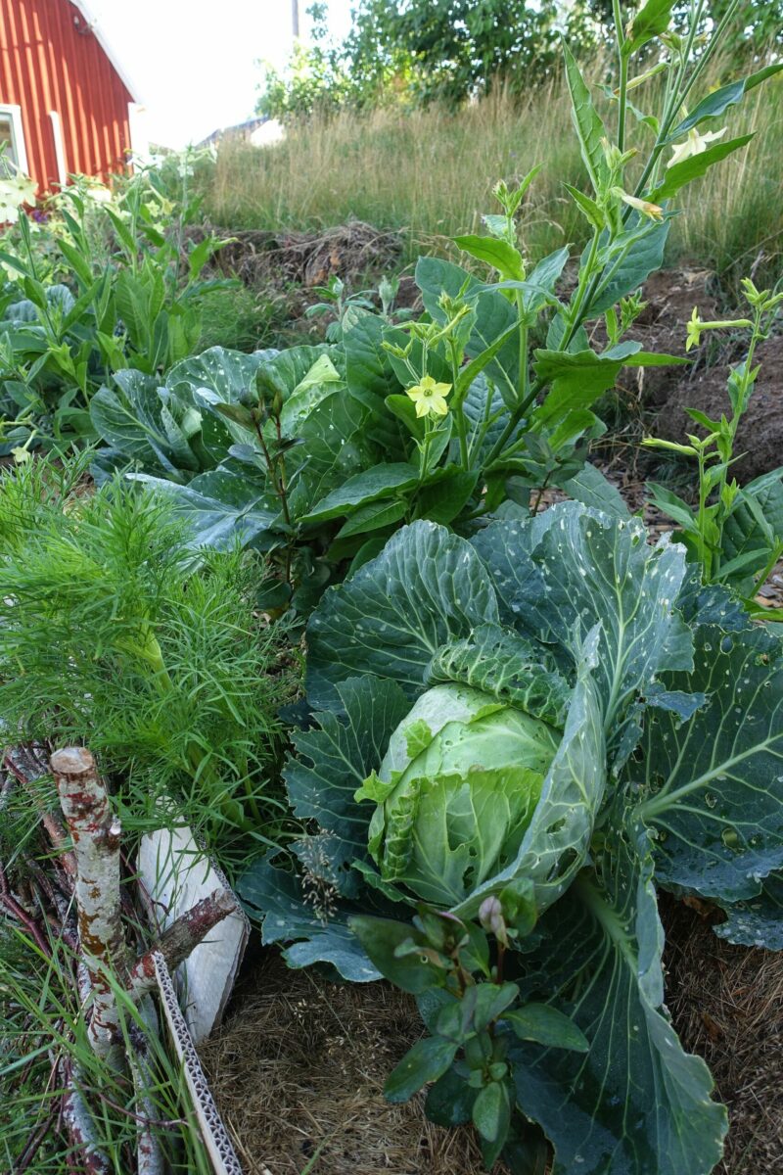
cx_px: 392
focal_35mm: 24
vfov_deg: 73.7
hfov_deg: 53.1
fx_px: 783
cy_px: 588
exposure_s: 1/80
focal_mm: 8.8
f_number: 3.5
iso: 125
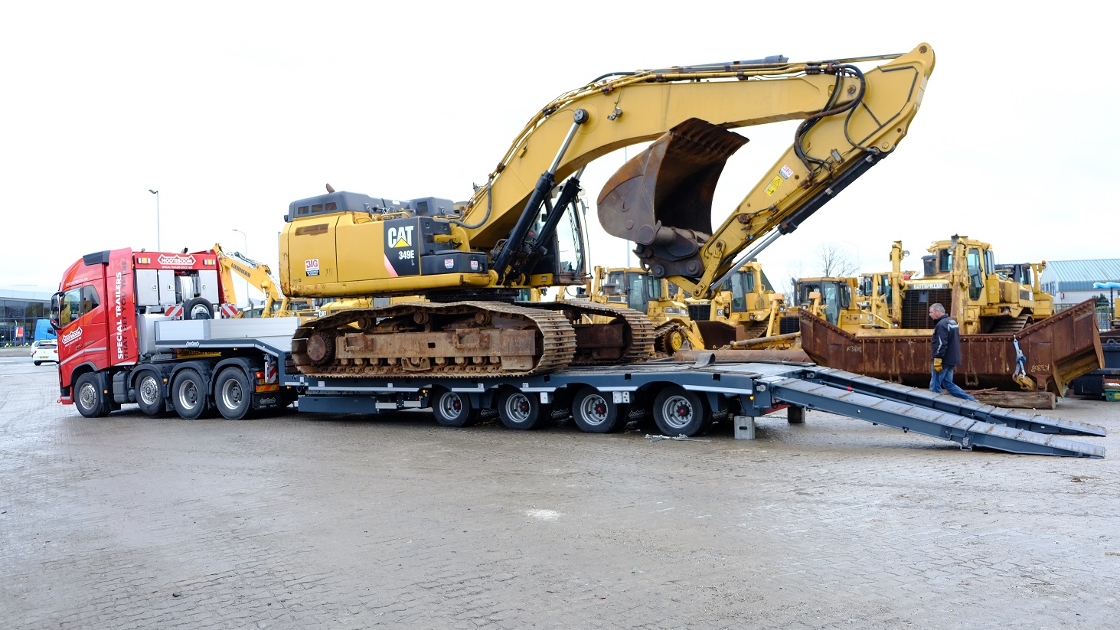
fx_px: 861
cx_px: 558
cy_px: 305
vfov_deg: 40.2
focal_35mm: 29
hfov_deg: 66.1
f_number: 2.8
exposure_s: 1/140
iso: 200
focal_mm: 18
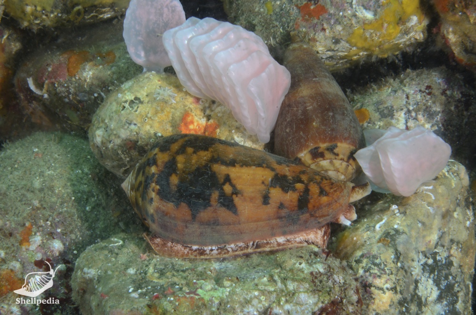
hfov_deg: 22.7
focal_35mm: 90
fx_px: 1187
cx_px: 238
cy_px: 158
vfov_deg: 15.1
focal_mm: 60
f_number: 32
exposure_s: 1/60
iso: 400
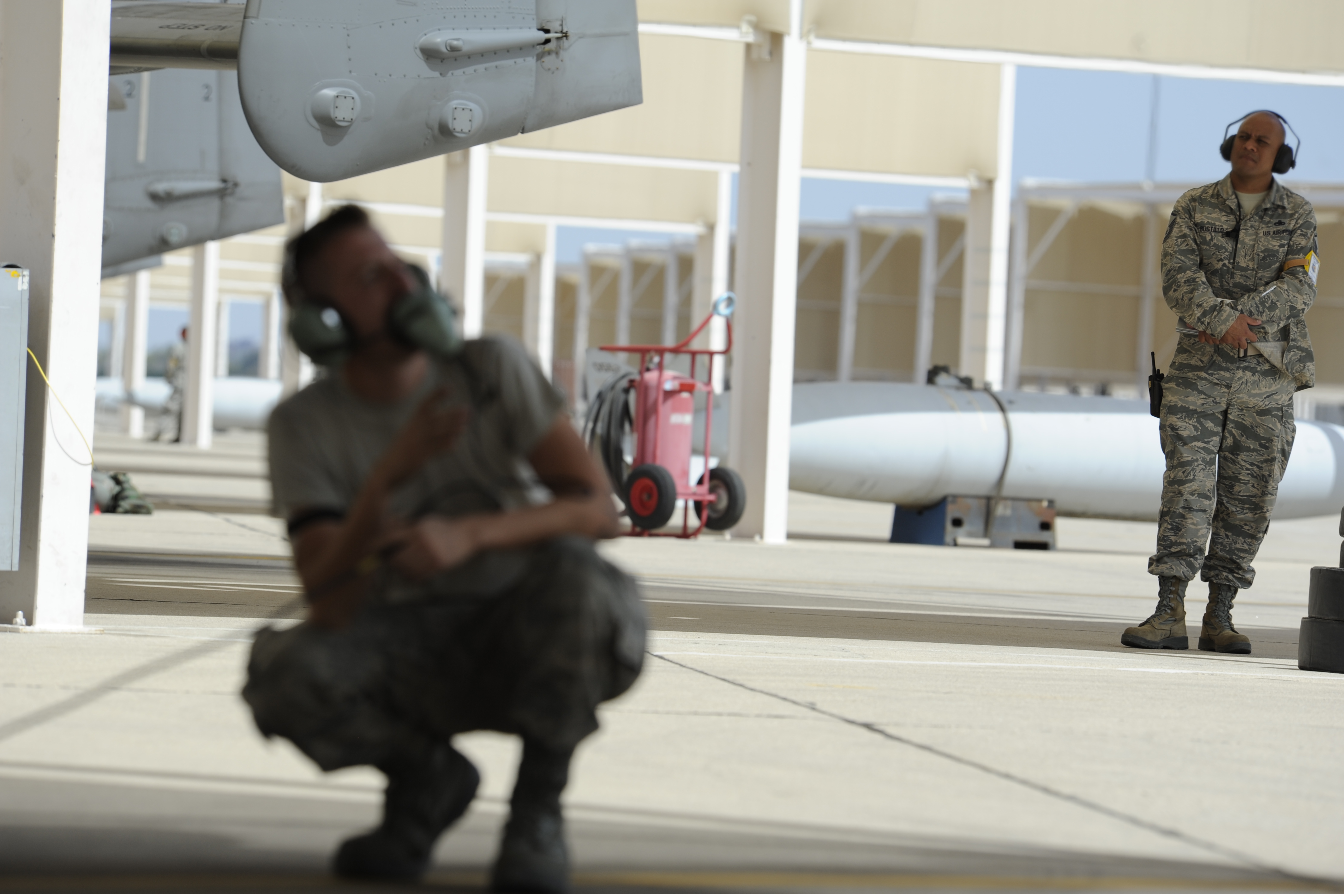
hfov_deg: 6.9
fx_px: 11193
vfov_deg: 4.6
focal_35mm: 300
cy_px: 447
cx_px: 672
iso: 200
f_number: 7.1
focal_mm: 300
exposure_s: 1/640
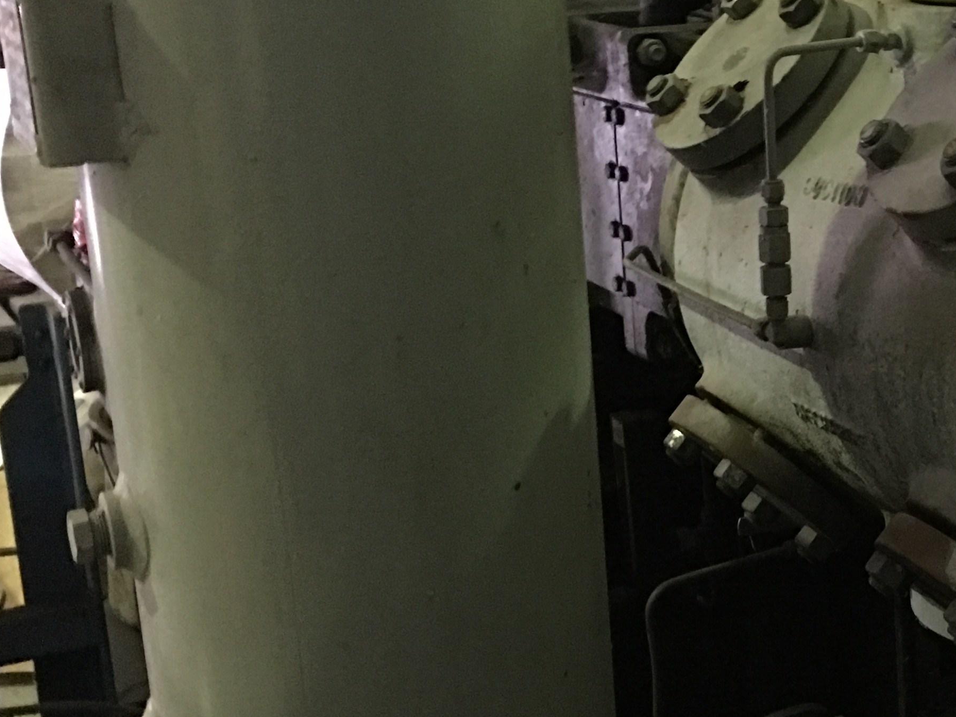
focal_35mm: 65
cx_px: 861
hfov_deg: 28.7
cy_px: 377
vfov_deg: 22.6
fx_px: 1795
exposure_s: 1/4
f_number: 2.2
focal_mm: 4.15
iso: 250
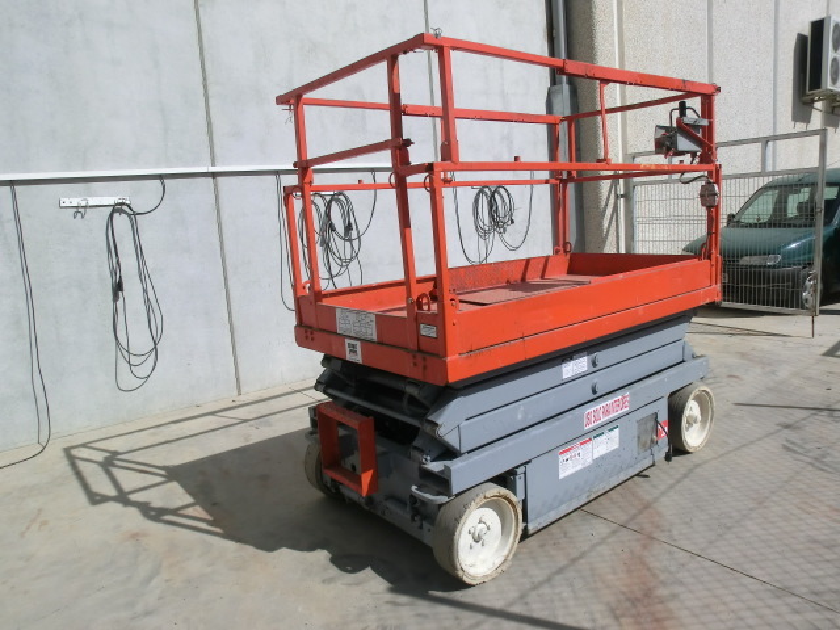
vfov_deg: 56.8
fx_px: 582
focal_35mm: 24
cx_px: 420
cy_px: 315
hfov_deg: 71.6
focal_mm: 4.24
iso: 80
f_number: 7.9
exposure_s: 1/400
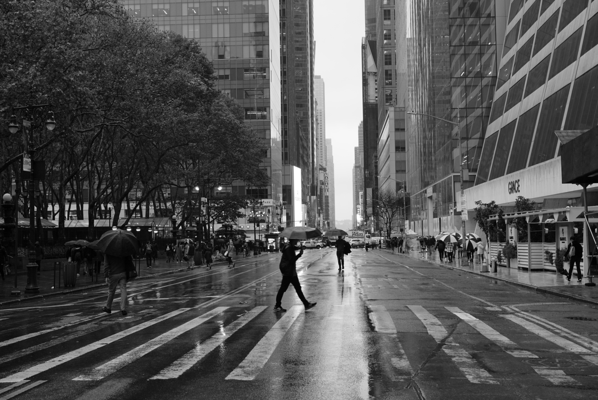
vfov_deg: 27.0
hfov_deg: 39.6
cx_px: 299
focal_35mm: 50
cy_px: 200
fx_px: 831
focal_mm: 50
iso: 500
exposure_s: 1/60
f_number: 8
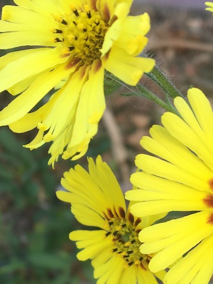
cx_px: 172
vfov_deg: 24.1
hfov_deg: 18.7
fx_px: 640
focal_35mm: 78
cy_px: 273
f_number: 2.2
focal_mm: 4.15
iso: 25
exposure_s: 1/120
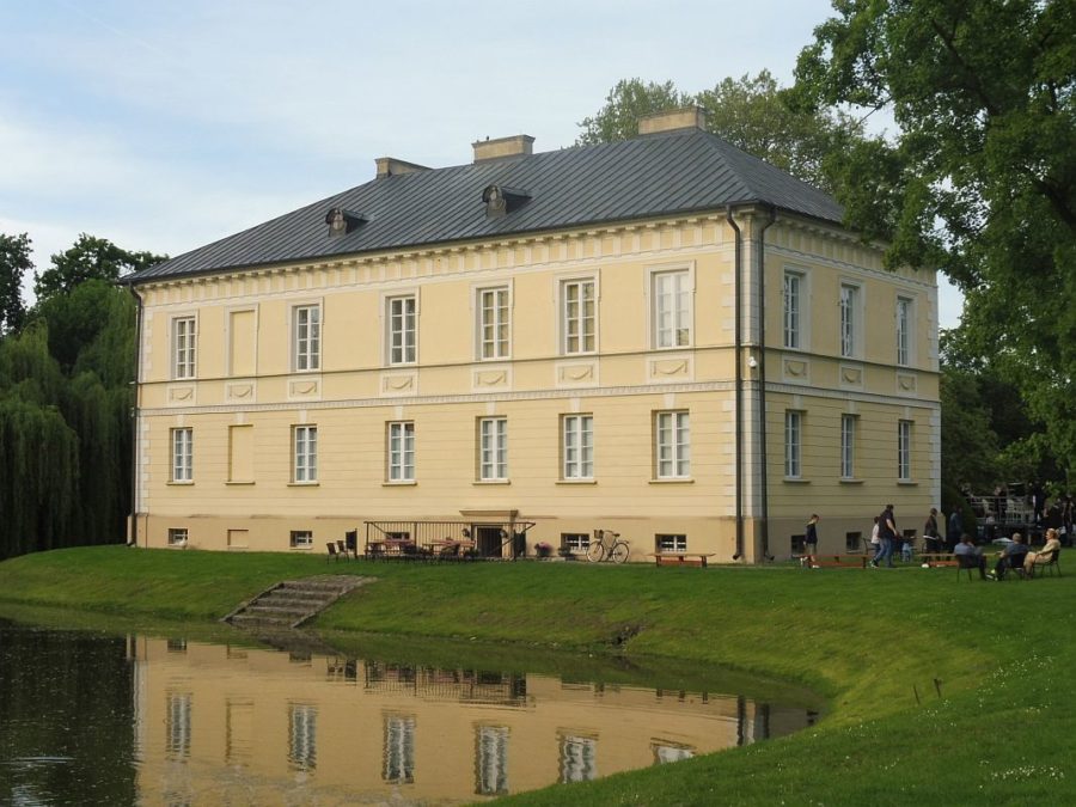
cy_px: 404
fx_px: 1679
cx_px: 538
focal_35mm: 54
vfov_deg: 27.0
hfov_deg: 35.5
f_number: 6.3
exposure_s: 1/250
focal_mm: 9.7
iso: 100
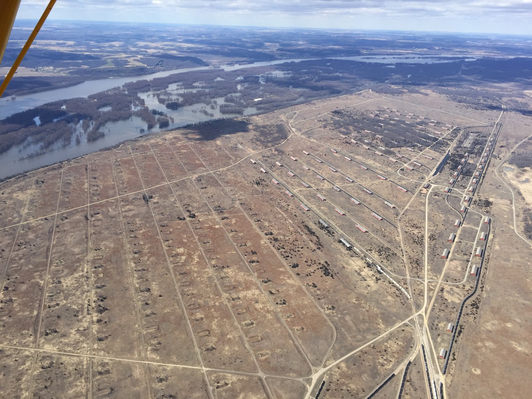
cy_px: 200
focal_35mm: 29
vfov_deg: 48.3
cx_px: 266
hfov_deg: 61.6
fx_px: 446
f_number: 2.2
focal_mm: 4.15
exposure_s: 1/1883
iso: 32
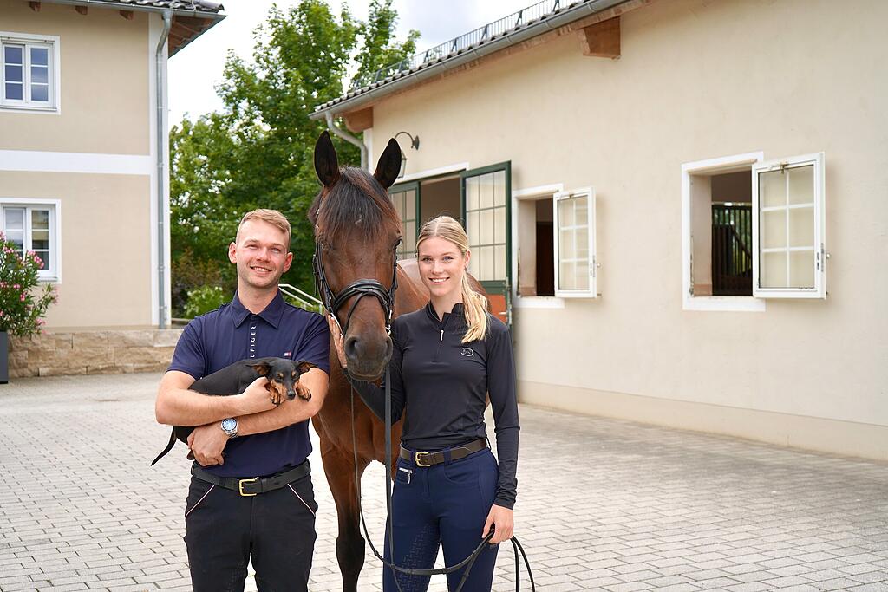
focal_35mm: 46
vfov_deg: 29.3
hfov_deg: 42.7
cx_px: 444
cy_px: 296
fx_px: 1135
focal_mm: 46
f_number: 5
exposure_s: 1/400
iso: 100
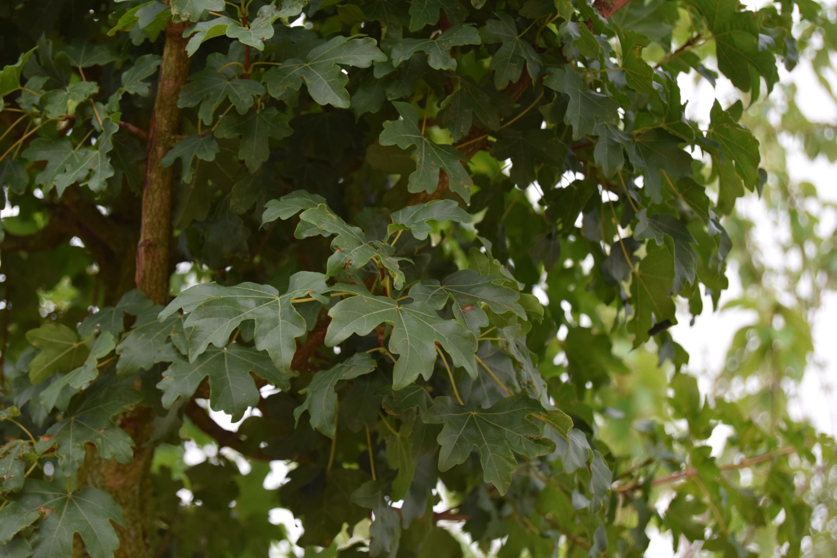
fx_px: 1918
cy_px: 279
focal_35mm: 82
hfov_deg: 24.6
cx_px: 418
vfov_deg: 16.6
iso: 400
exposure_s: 1/125
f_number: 5.6
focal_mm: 55
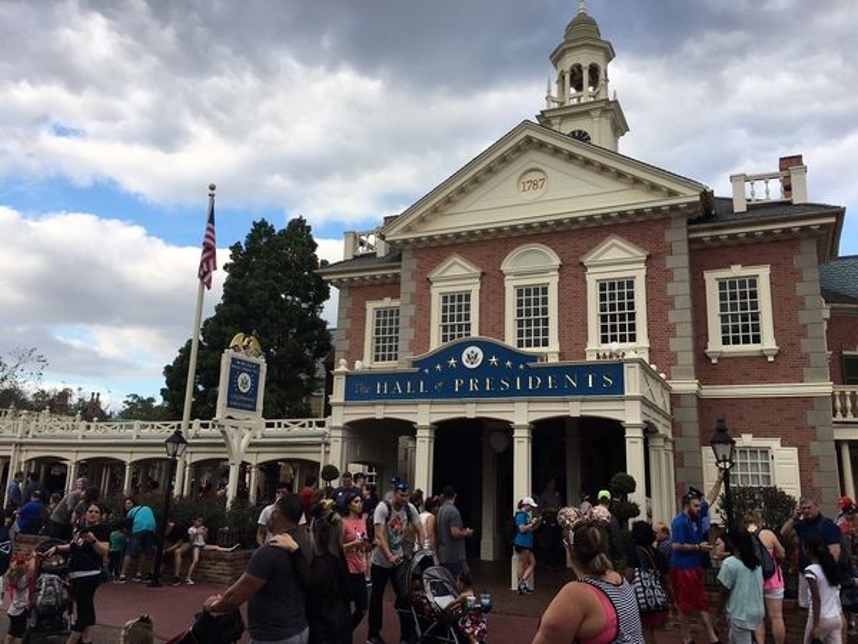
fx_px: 719
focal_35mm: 29
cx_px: 429
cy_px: 322
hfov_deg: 61.7
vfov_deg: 48.2
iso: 25
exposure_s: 1/686
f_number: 2.2
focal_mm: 4.15
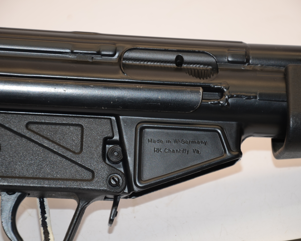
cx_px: 155
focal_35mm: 179
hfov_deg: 10.8
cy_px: 120
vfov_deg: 8.7
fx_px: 1591
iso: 100
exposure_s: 1/60
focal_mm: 105
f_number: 5.6
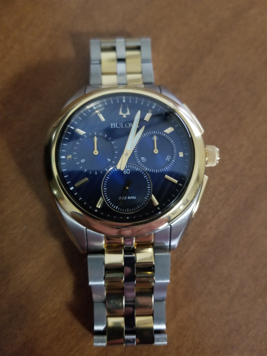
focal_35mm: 26
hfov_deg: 53.1
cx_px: 134
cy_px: 178
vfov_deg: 67.3
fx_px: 267
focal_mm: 4.25
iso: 500
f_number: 1.7
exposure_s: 1/10
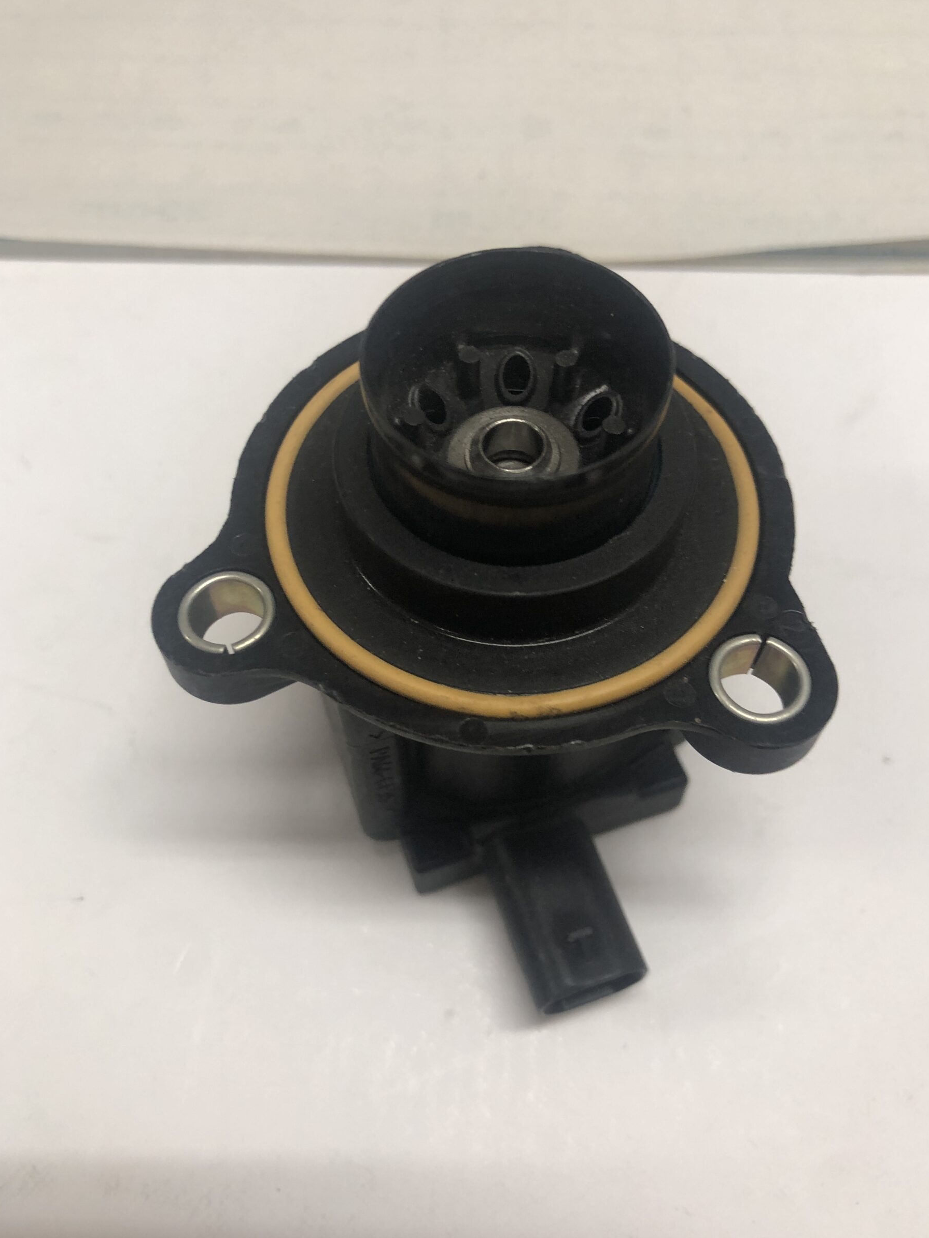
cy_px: 609
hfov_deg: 46.8
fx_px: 1073
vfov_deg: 60.0
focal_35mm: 30
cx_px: 462
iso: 40
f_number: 1.8
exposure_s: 1/20
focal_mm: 4
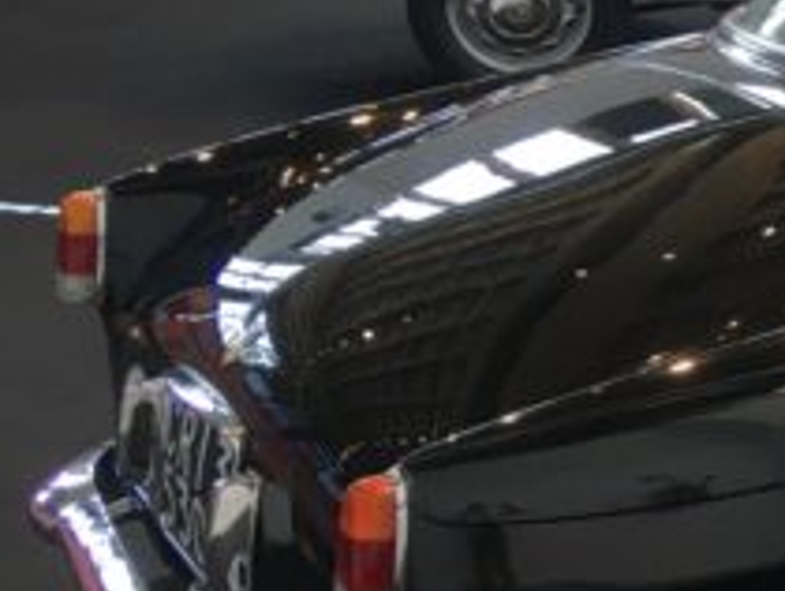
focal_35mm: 92
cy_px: 180
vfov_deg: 16.0
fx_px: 2089
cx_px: 1235
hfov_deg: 18.4
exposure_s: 1/33
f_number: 2.2
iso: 40
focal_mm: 4.15
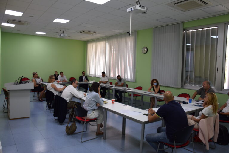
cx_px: 114
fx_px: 172
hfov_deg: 67.4
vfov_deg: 47.9
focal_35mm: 27
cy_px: 76
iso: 400
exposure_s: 1/80
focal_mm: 18
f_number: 4.5
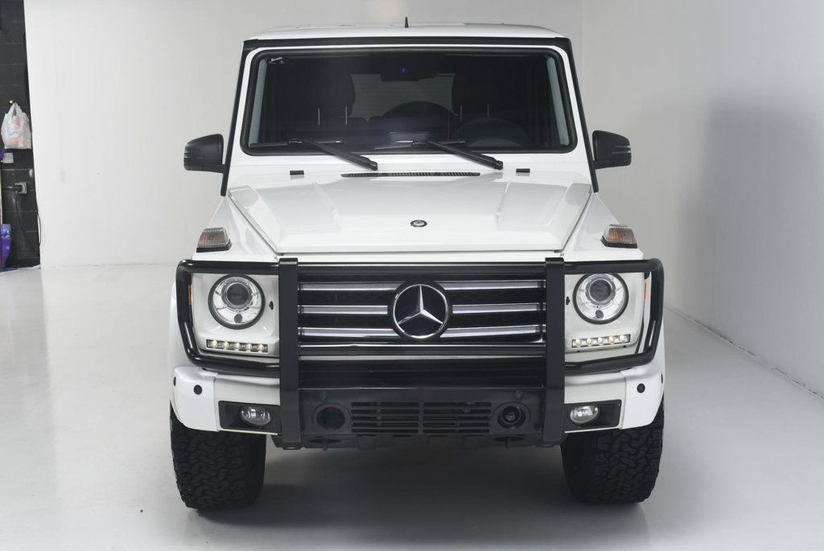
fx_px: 1100
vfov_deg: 28.1
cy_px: 276
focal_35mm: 48
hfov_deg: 41.1
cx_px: 412
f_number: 13
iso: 100
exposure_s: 1/160
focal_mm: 24
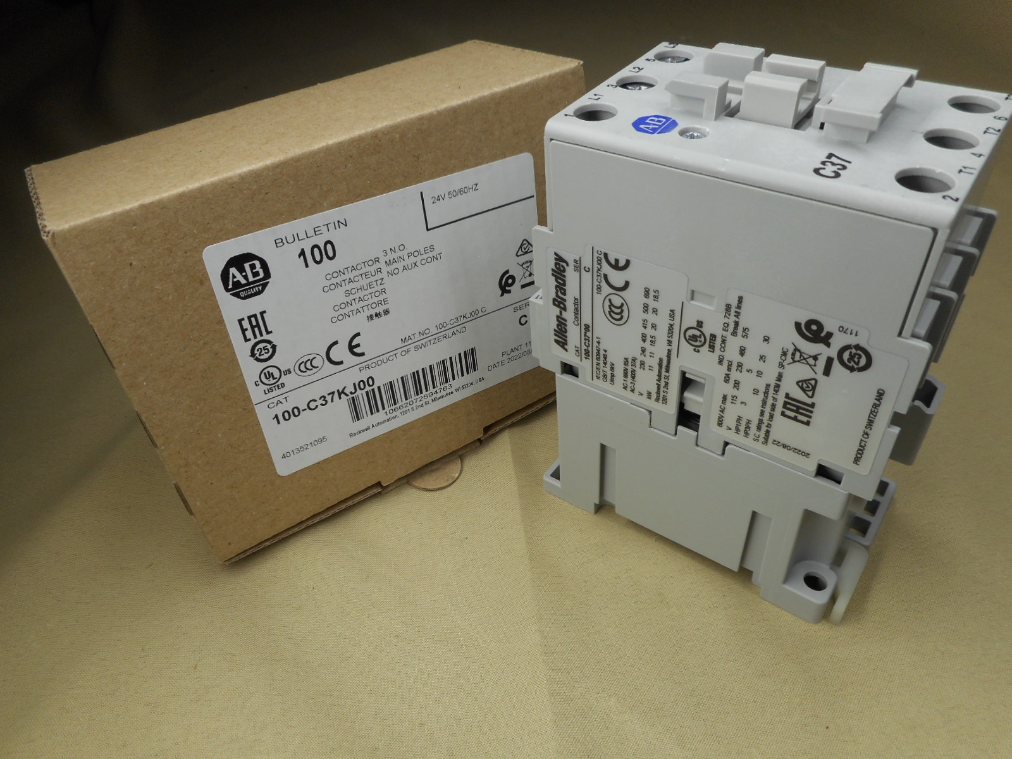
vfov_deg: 54.9
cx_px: 506
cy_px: 380
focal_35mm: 25
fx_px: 731
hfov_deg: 69.4
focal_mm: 4.5
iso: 80
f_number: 3.7
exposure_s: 1/320
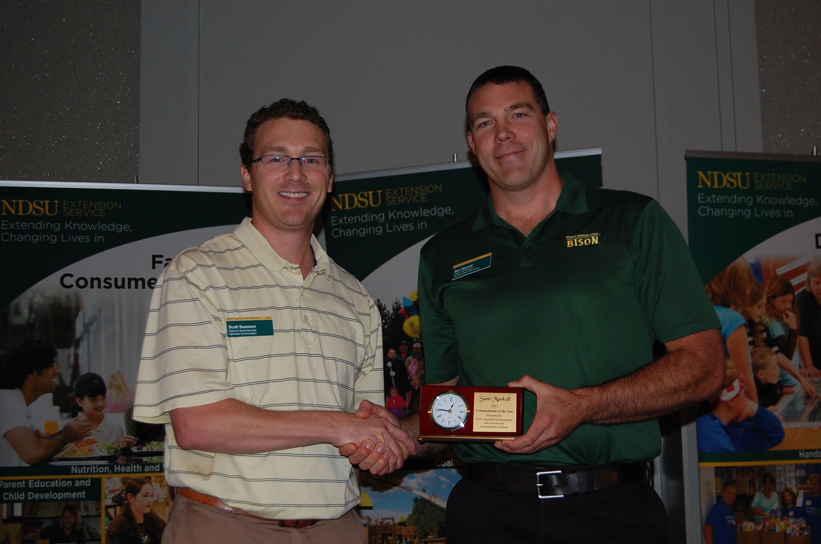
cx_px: 410
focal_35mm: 57
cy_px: 272
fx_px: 1298
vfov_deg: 23.7
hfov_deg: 35.1
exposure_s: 1/60
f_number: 4.8
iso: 400
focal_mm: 38
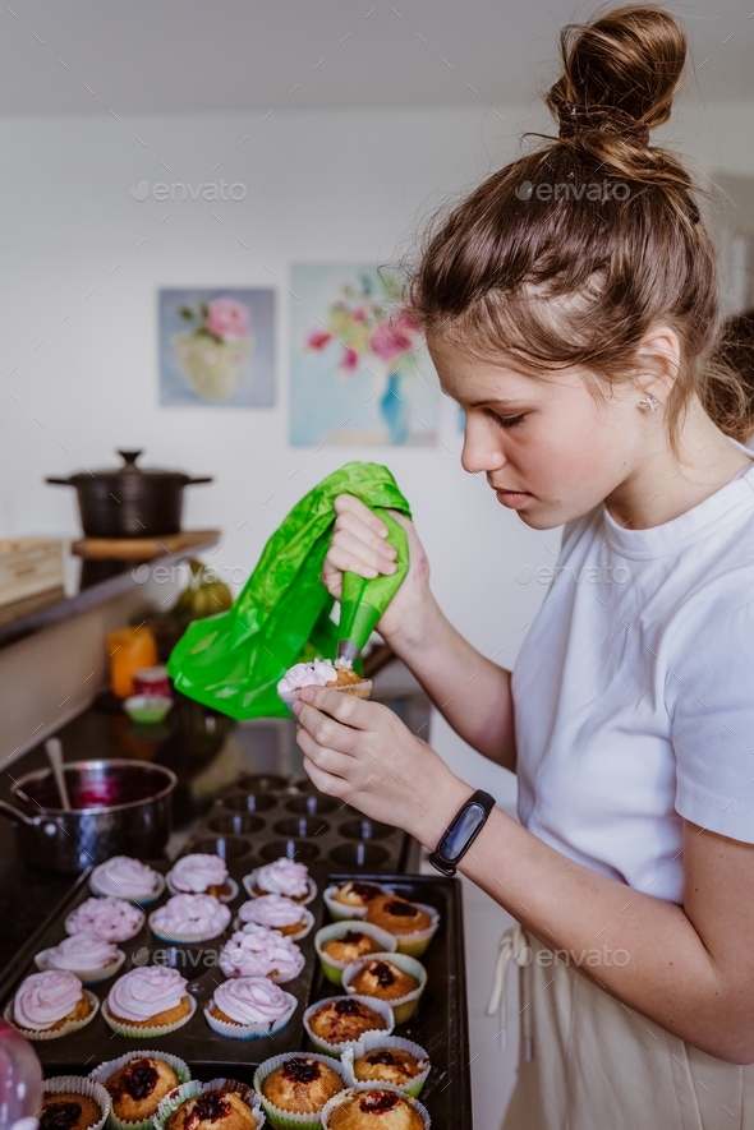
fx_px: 1099
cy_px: 565
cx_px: 377
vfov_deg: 54.4
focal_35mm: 35
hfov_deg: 37.9
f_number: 3.5
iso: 1600
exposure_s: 1/250
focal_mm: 35
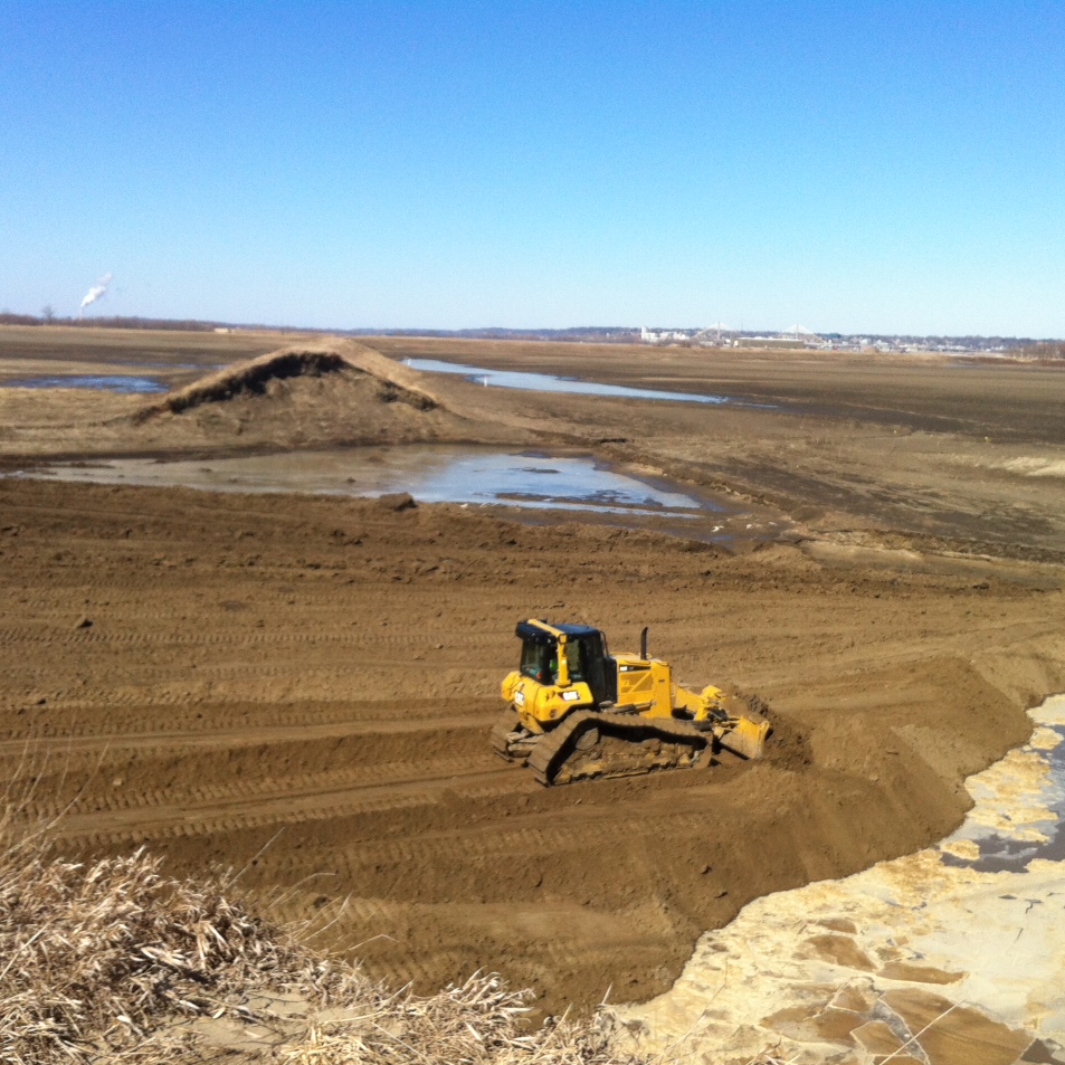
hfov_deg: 40.0
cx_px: 590
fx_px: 1462
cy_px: 539
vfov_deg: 40.0
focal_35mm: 42
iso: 80
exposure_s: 1/1676
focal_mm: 3.85
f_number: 2.8
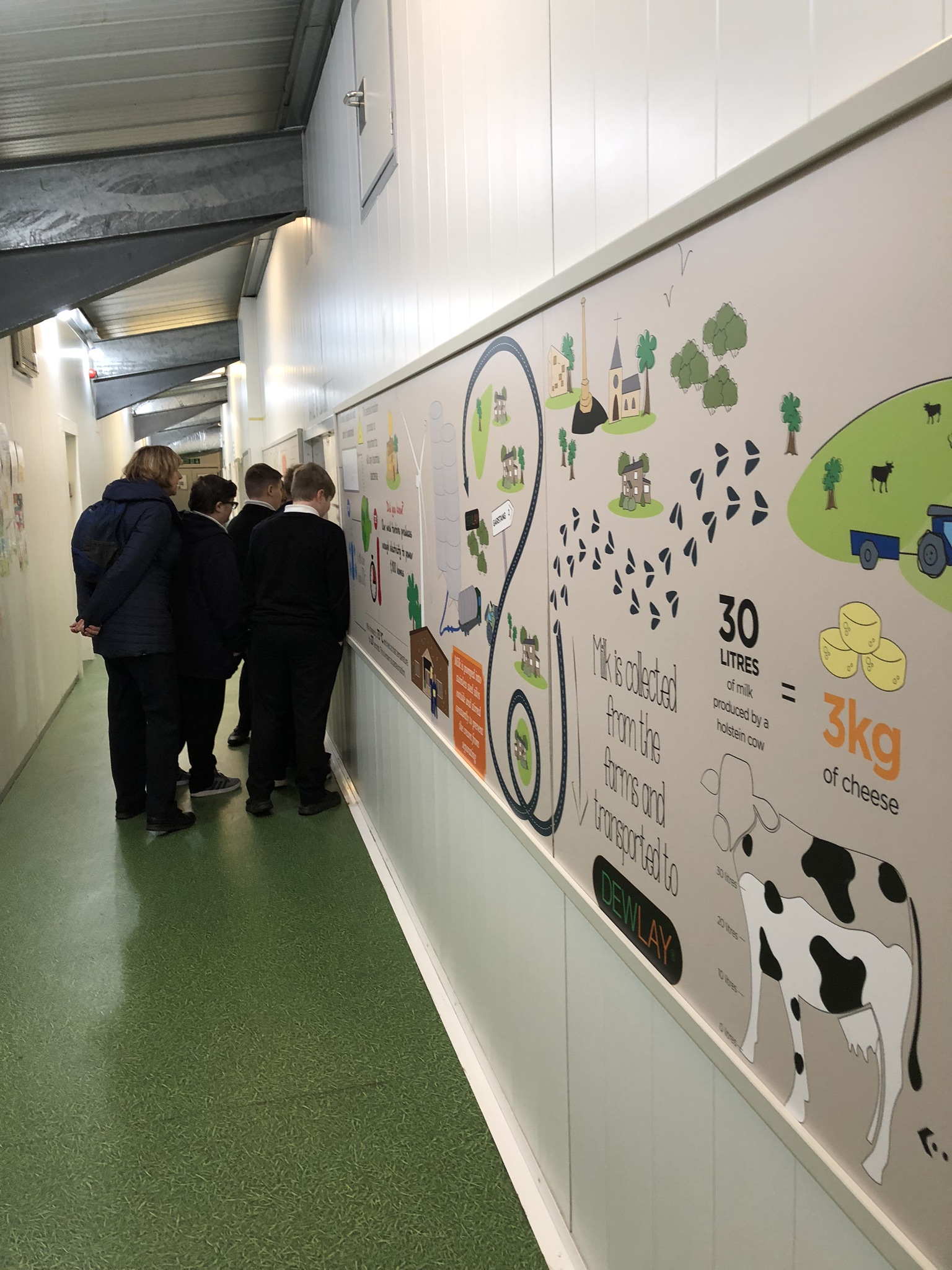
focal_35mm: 28
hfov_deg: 49.7
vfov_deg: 63.4
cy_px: 635
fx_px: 1027
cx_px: 476
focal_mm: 3.99
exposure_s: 1/20
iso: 40
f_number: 1.8
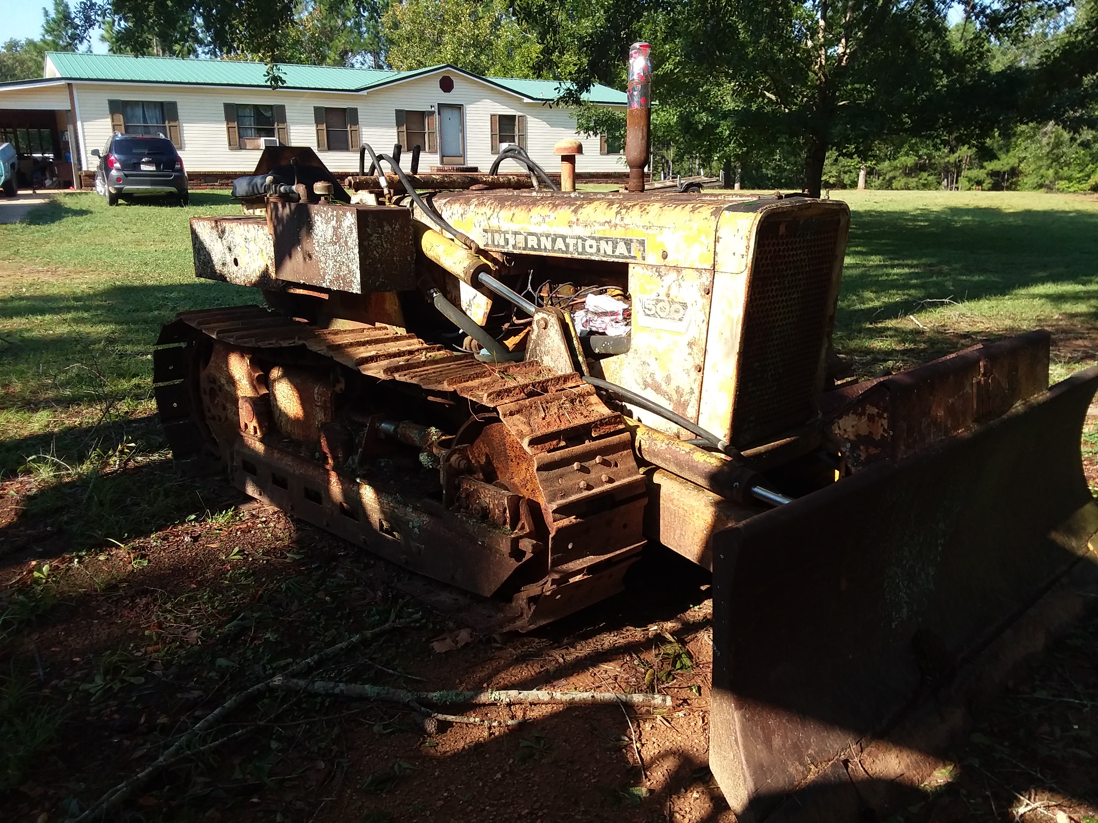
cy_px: 412
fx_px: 856
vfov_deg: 51.4
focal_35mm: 27
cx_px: 549
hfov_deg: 65.3
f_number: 1.9
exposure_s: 1/598
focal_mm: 2.91
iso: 50
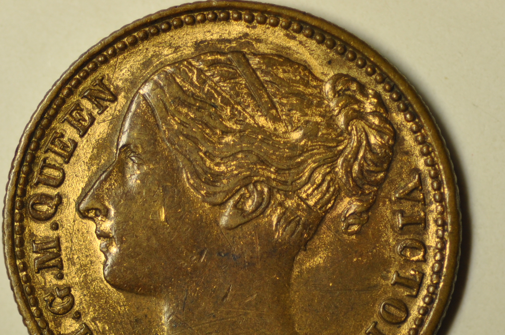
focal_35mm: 159
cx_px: 243
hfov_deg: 12.9
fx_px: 2227
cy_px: 245
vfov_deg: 8.6
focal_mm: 60
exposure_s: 1/250
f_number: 4
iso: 400
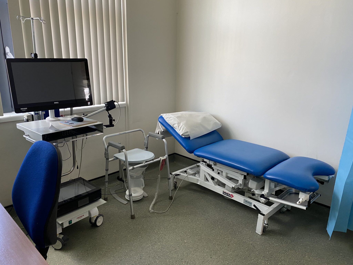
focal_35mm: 26
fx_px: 265
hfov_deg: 67.3
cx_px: 176
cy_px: 132
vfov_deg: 53.1
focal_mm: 4.25
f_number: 1.8
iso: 125
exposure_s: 1/86
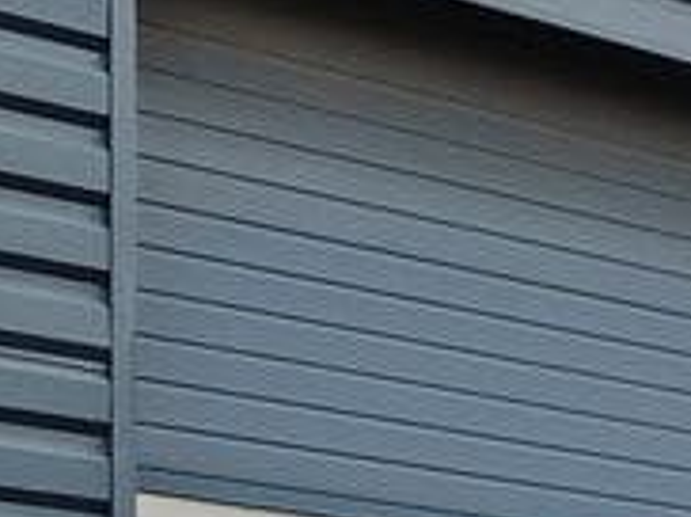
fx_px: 3030
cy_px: 1061
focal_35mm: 152
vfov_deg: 9.1
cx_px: 1602
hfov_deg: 11.1
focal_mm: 5.4
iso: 50
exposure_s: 1/272
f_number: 1.8
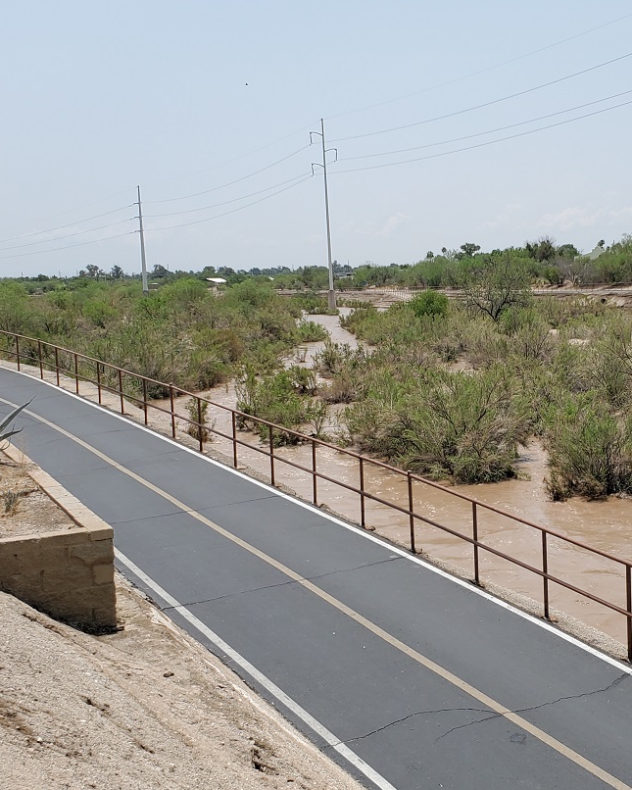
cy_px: 394
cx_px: 470
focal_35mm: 34
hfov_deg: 42.1
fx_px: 795
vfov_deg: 52.8
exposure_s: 1/1935
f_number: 2.4
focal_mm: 4.3
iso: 50
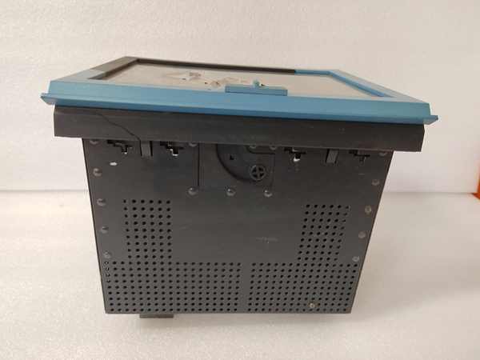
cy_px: 180
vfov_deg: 58.9
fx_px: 319
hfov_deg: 73.9
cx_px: 240
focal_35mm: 23
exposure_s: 1/50
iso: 1622
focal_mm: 5.52
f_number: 1.9
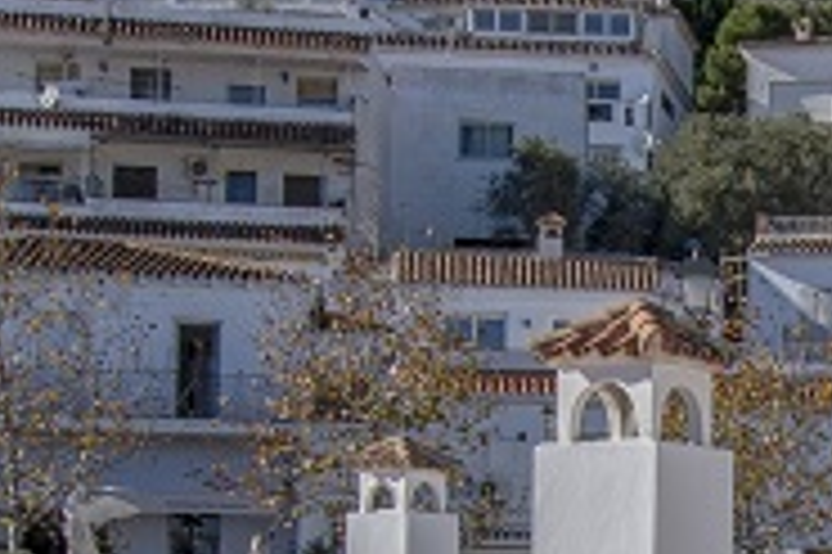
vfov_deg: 16.4
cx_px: 796
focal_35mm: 81
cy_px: 586
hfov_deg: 24.2
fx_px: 1870
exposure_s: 1/160
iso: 100
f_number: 14
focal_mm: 10
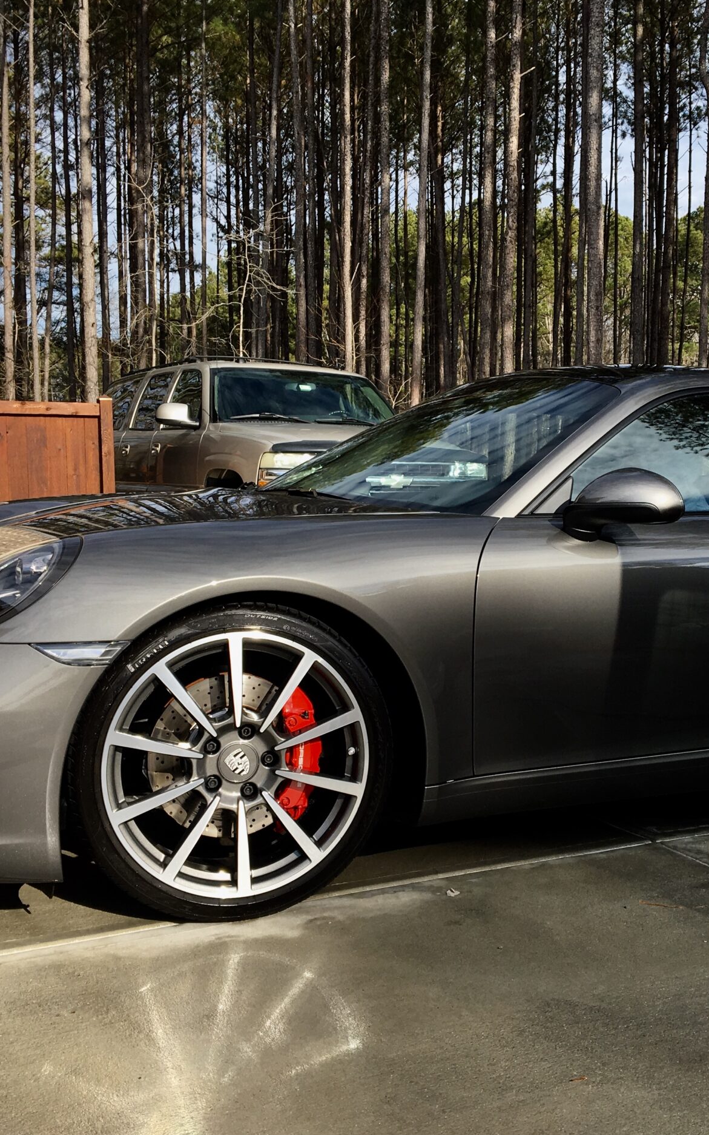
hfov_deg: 30.3
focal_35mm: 42
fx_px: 1299
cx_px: 484
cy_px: 560
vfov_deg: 47.2
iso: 25
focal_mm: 4.15
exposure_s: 1/1054
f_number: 2.2
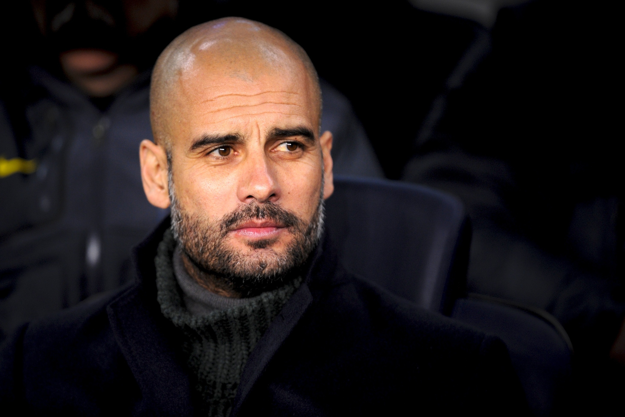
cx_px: 312
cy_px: 208
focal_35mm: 400
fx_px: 6944
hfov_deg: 5.2
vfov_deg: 3.4
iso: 1250
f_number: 2.8
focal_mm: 400
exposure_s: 1/500
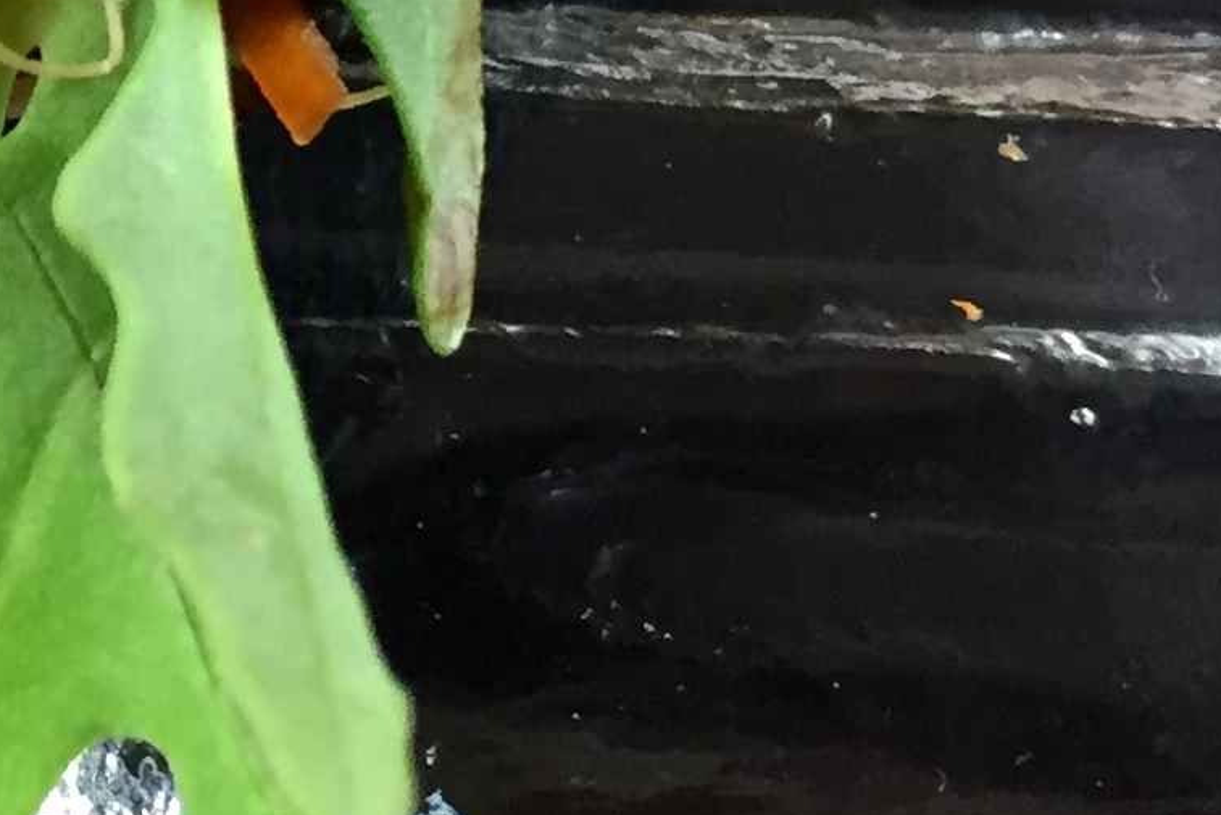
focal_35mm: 130
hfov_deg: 14.5
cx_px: -732
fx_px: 4410
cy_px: -365
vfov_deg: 10.2
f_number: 2.2
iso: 64
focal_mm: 4.15
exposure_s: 1/33
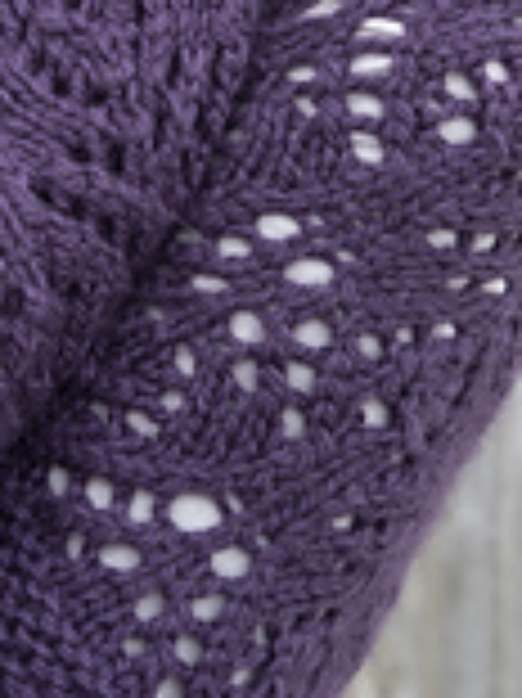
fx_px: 3302
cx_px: 70
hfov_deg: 9.0
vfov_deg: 11.9
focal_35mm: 164
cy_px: 23
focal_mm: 35
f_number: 5.6
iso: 200
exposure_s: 1/150
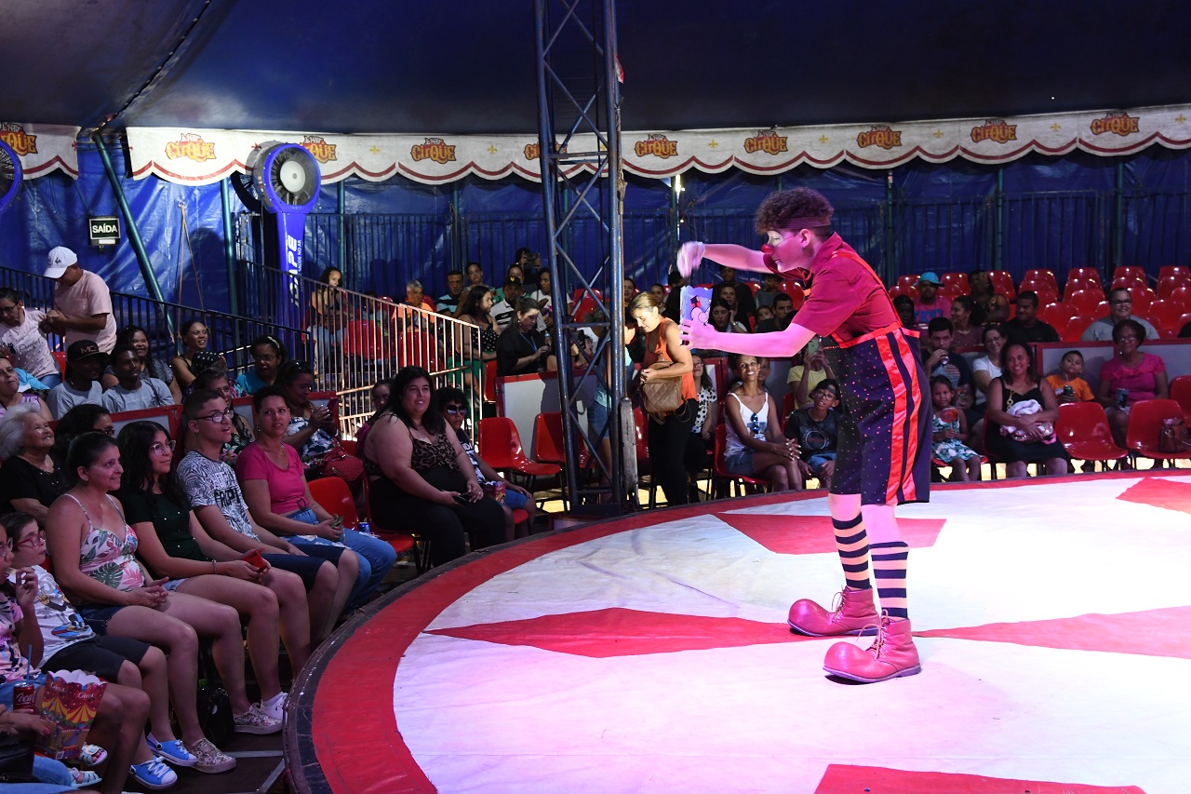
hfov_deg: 45.4
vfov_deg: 31.2
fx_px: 1422
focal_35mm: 43
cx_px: 596
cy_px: 397
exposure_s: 1/60
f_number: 4
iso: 2000
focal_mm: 29
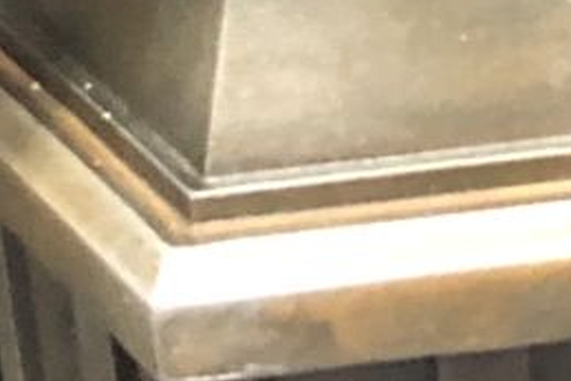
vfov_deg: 5.6
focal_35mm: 225
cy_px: -852
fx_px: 3571
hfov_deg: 8.9
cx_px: 913
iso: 100
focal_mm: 3.99
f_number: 1.8
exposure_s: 1/4
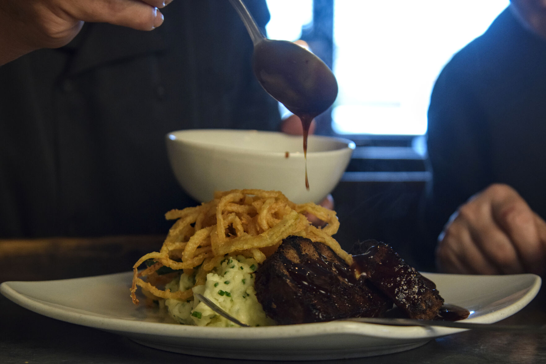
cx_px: 273
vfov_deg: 16.5
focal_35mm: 82
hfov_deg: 24.6
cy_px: 182
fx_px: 1251
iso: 1600
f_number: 4
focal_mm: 55
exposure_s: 1/100
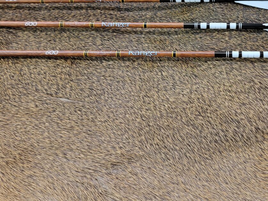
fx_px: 341
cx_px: 210
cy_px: 35
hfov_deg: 41.3
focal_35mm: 44
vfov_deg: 31.8
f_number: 1.8
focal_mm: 6.7
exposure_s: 1/60
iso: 160
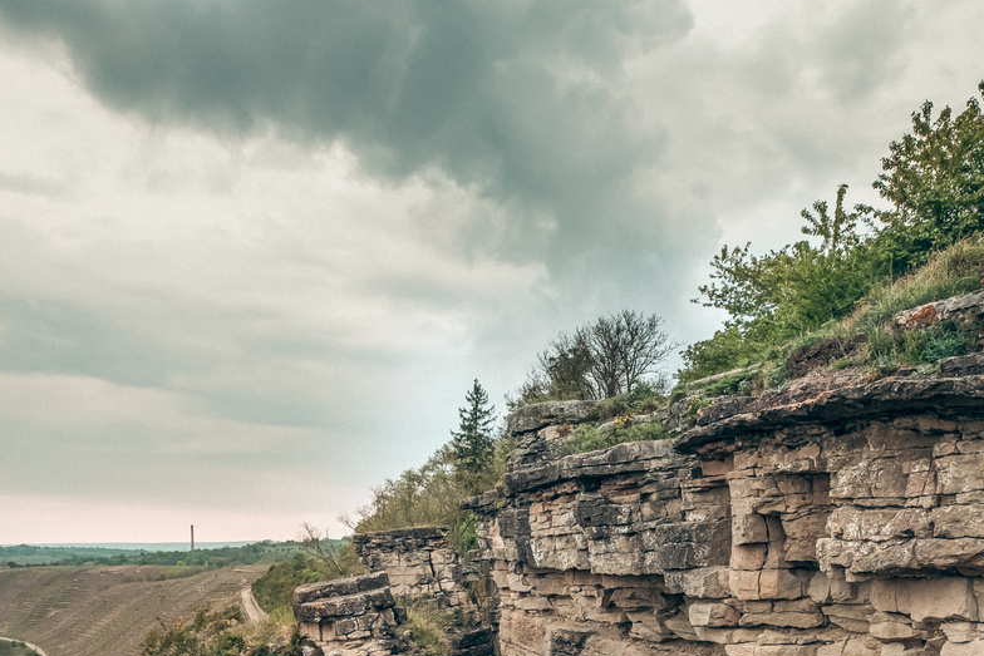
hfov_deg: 60.3
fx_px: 847
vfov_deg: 39.0
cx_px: 505
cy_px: 606
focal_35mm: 31
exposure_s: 1/160
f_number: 4
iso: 200
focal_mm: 10
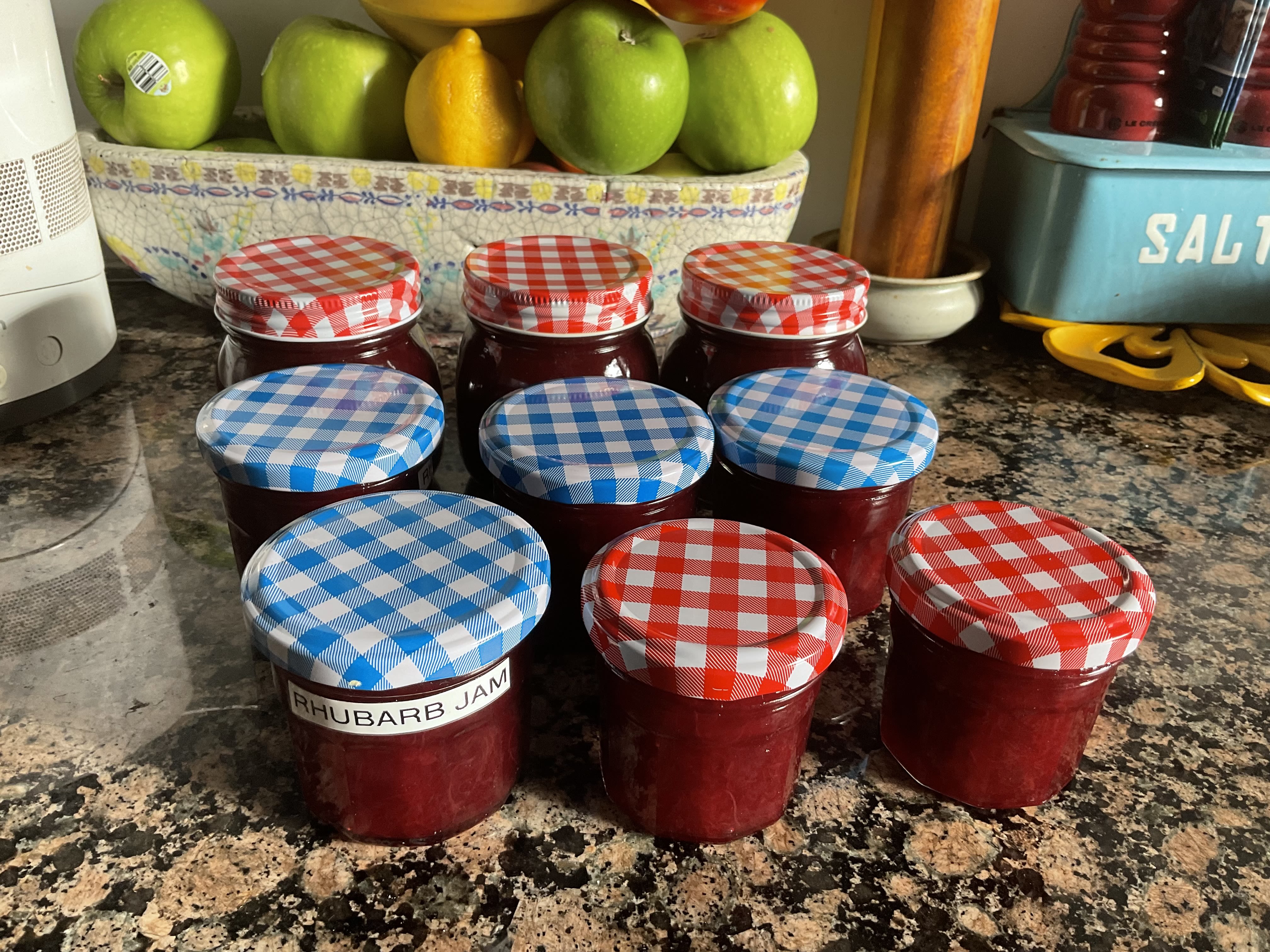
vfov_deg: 48.2
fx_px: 1064
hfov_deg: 61.7
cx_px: 635
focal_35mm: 29
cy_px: 476
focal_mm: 3
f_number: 1.8
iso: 64
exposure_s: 1/90
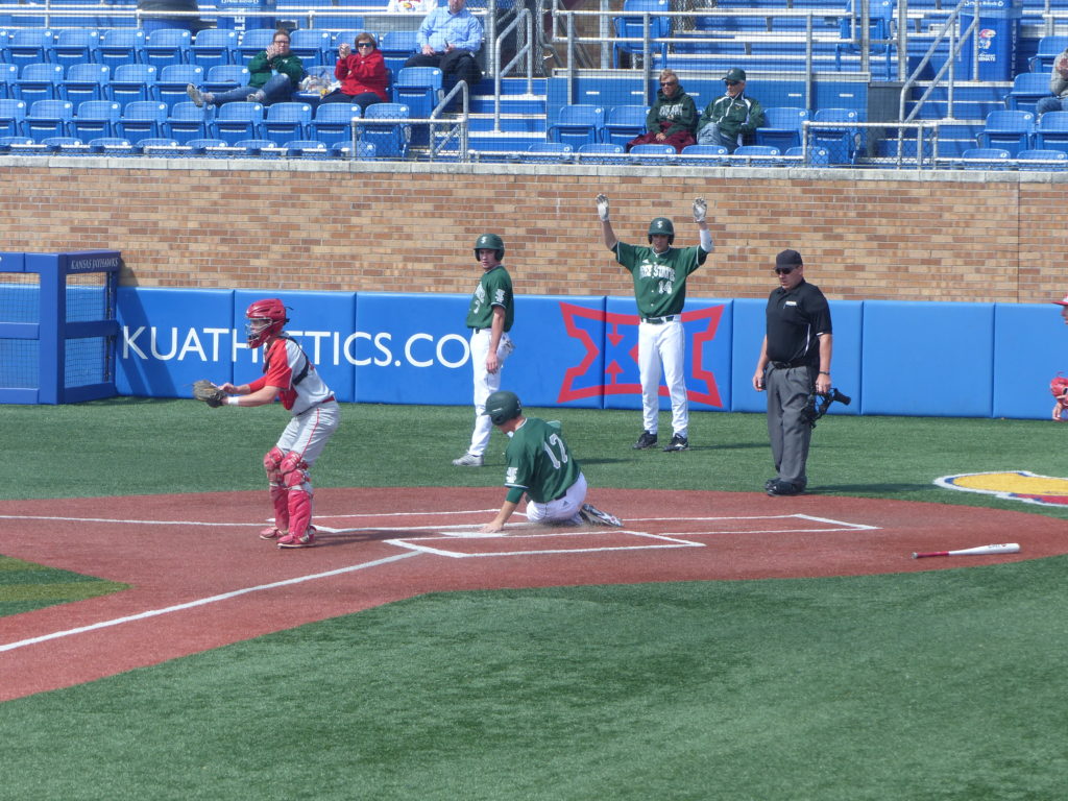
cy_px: 400
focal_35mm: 189
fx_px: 5831
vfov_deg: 7.9
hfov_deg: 10.5
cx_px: 534
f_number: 4
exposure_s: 1/640
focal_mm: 34
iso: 100
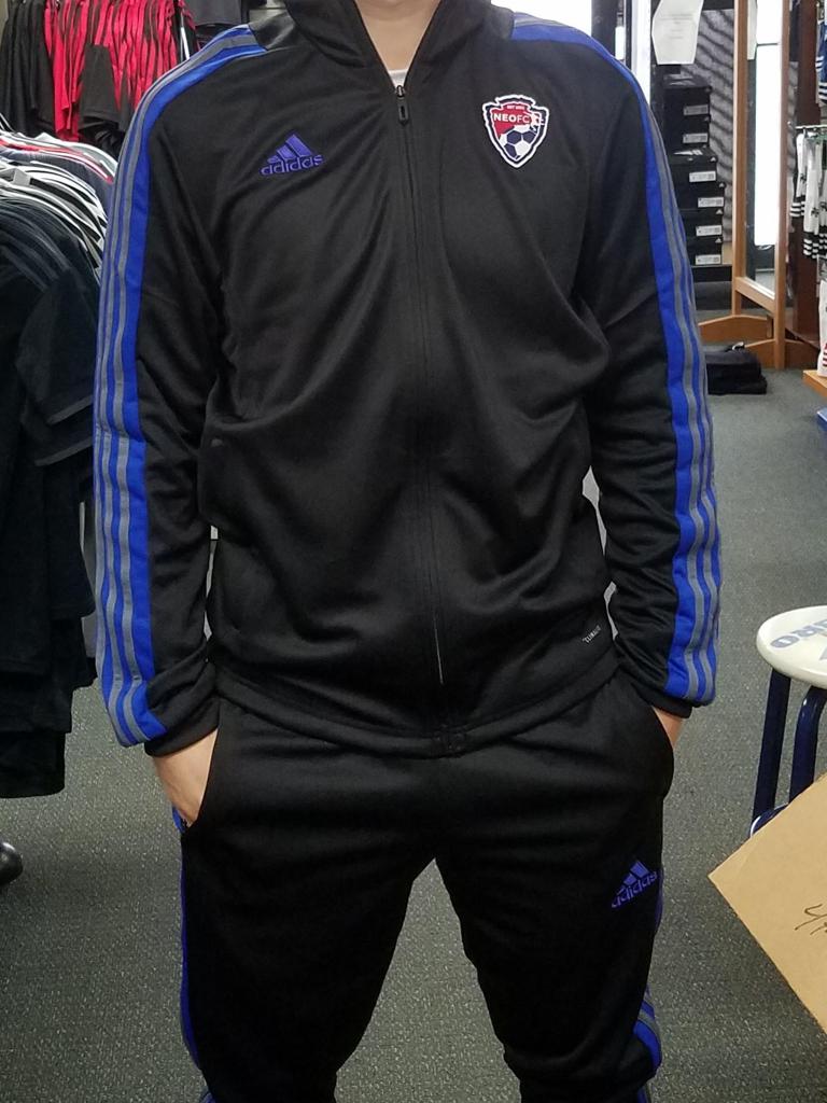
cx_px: 414
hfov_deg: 53.1
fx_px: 828
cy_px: 552
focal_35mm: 26
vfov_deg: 67.3
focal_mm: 4.2
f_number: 1.7
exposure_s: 1/20
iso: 200
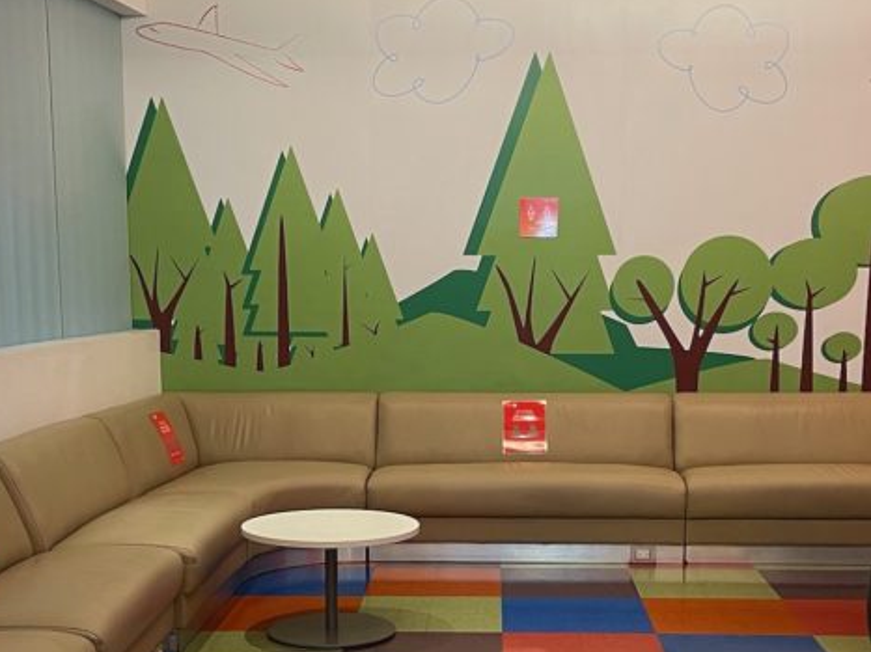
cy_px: 494
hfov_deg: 33.8
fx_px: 1434
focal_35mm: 57
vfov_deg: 25.3
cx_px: 425
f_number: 1.6
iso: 160
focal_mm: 5.1
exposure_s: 1/60
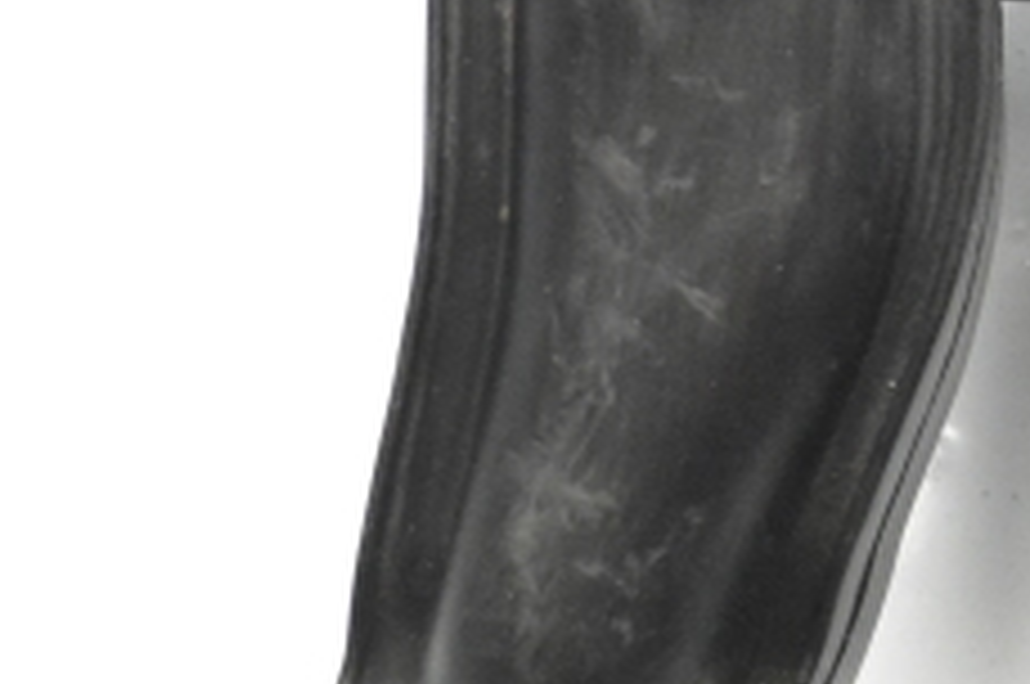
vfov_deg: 8.3
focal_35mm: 161
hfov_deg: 11.5
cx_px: 2064
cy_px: -333
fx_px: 4600
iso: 6400
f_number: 7.1
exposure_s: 1/200
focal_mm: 24
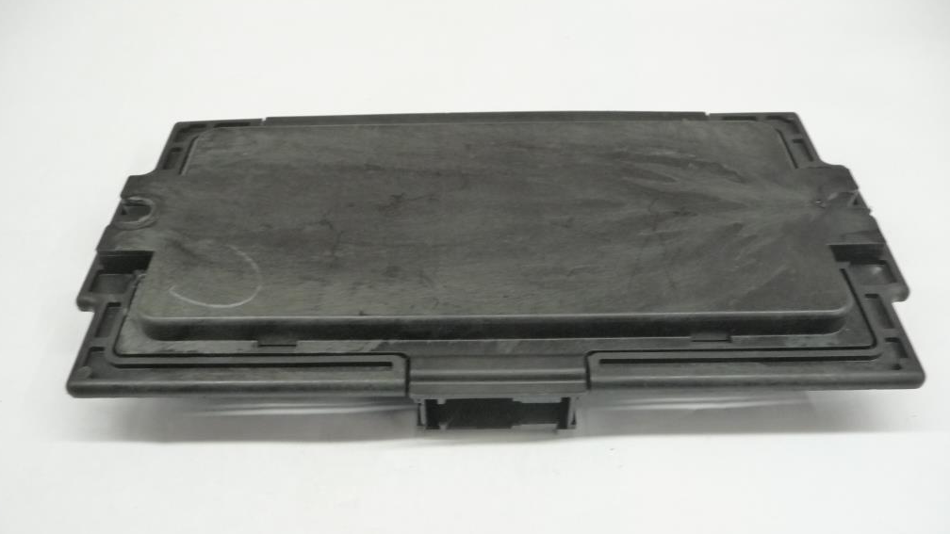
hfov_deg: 62.6
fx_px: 781
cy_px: 320
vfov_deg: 37.6
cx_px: 469
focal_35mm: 31
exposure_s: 1/25
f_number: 3.3
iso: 400
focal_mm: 4.7
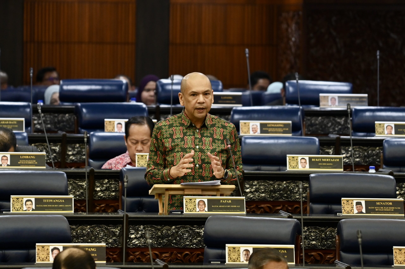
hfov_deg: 10.3
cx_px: 202
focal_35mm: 200
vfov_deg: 6.9
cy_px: 134
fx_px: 2248
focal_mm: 200
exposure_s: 1/250
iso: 2000
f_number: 4
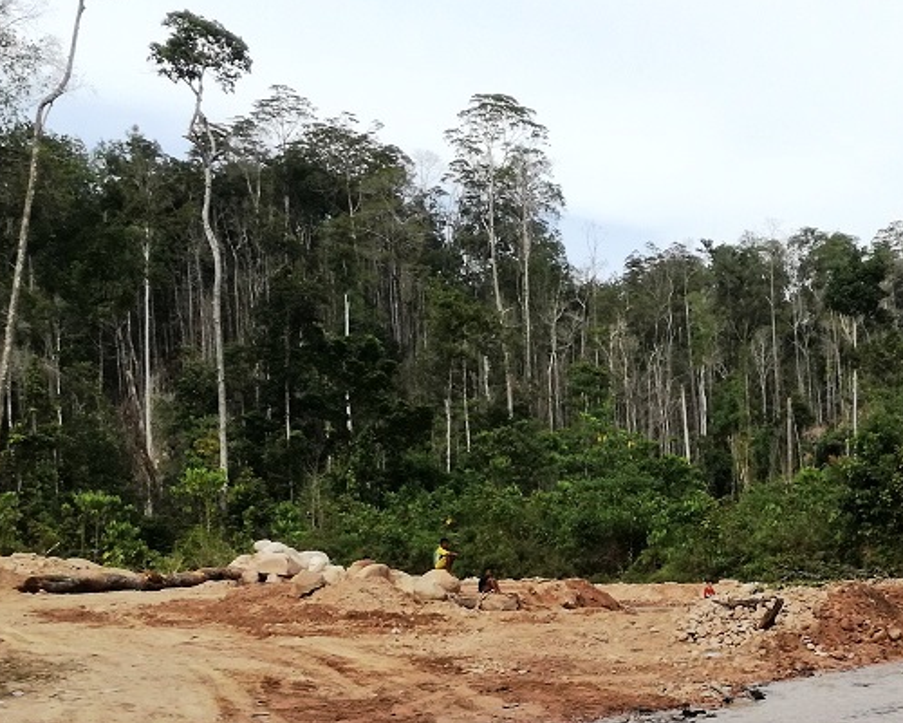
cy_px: 598
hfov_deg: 33.9
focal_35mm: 54
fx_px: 1443
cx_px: 695
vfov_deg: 27.4
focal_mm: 3.79
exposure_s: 1/778
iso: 50
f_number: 2
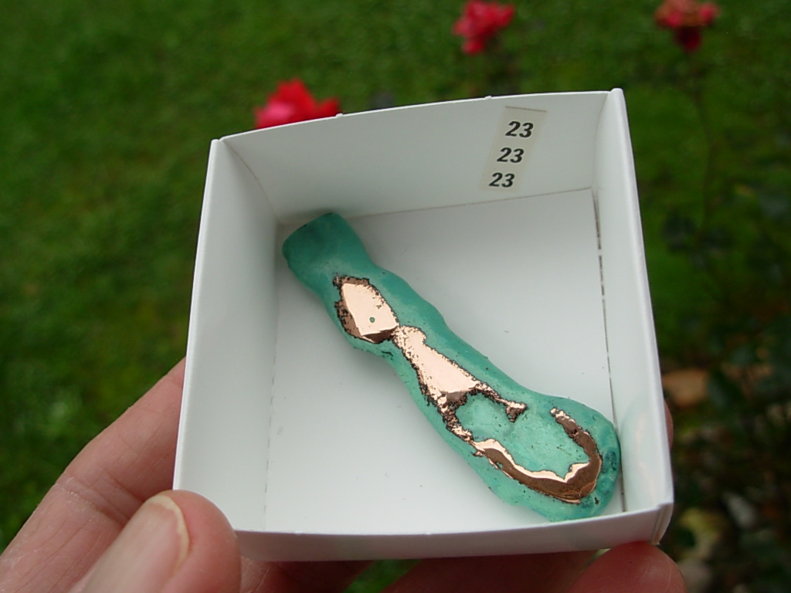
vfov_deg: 37.7
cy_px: 296
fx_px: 868
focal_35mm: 38
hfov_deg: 49.0
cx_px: 396
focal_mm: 6.3
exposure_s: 1/373
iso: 50
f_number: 2.9
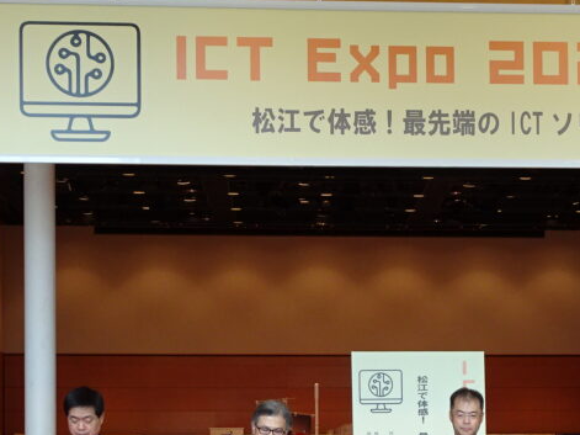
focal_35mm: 100
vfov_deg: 14.5
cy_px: 447
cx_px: 443
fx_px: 1675
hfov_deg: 19.5
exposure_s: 1/50
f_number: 4.5
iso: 200
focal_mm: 7.87
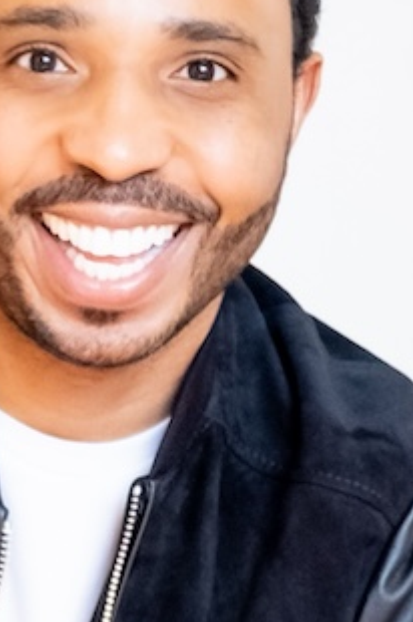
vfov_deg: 8.3
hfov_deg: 5.5
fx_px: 4260
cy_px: 766
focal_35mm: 247
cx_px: -110
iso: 2500
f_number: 3.6
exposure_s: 1/250
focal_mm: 34.3
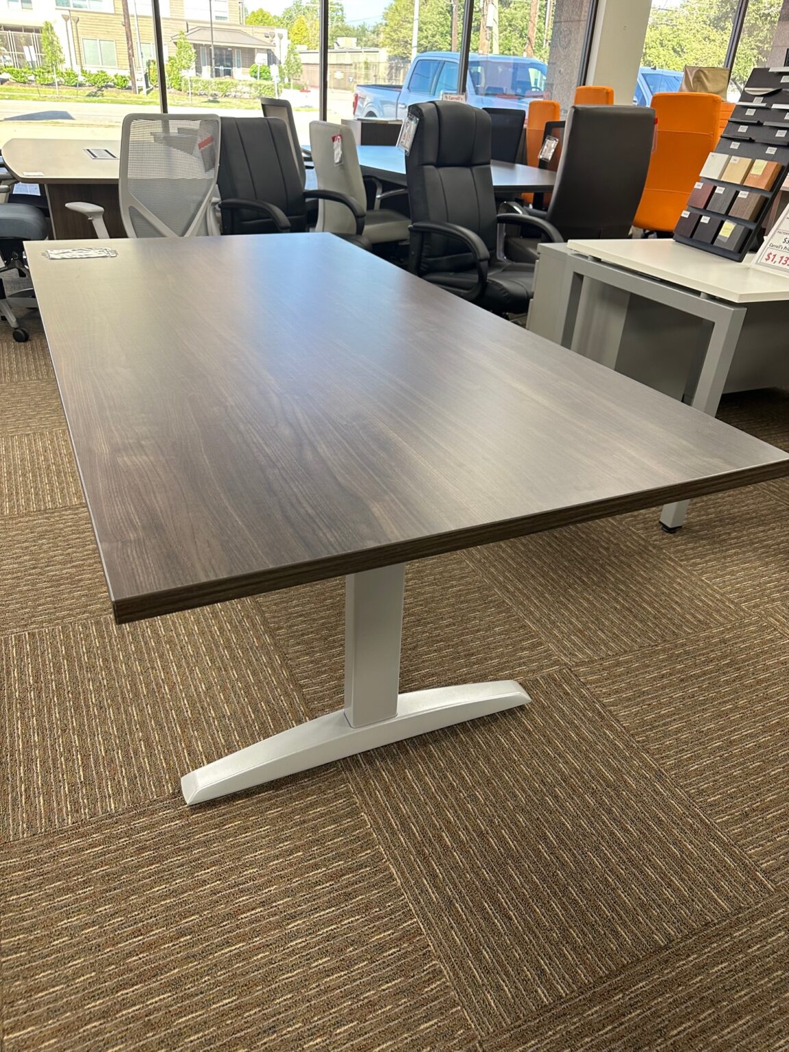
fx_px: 729
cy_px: 526
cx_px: 394
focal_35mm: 24
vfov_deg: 71.6
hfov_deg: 56.8
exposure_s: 1/60
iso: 160
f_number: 1.78
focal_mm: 6.86
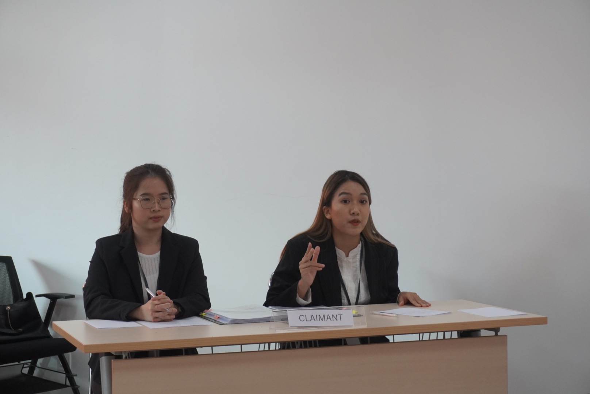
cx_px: 295
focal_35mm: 75
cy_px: 197
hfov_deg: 27.0
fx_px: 1230
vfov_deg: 18.2
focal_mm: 50
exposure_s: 1/160
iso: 1600
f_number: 5.6
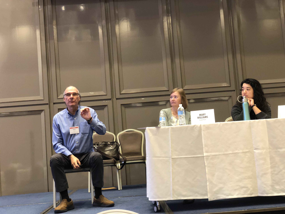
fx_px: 428
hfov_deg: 36.8
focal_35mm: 52
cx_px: 142
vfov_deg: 28.0
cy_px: 107
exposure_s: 1/24
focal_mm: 6
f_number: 2.4
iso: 125
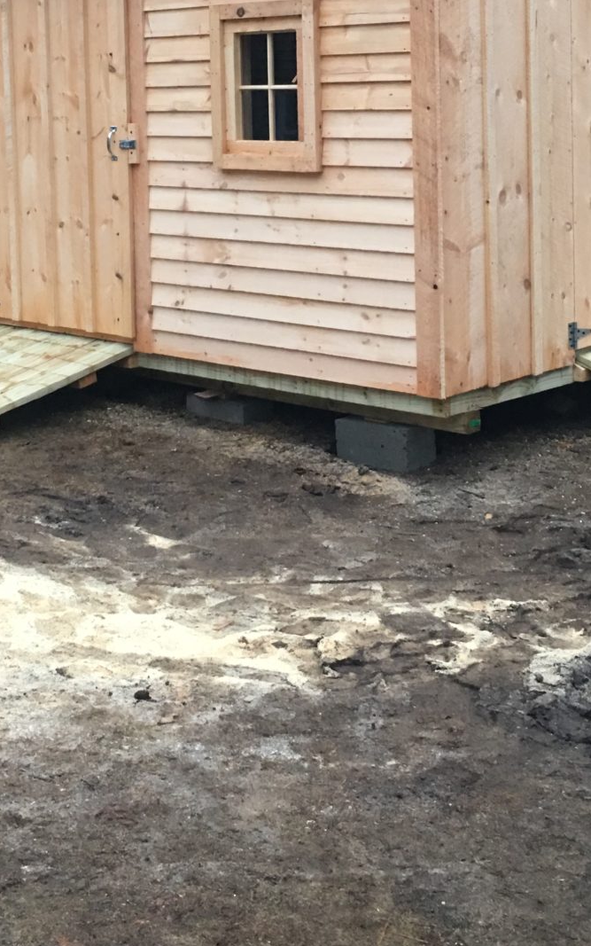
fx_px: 1520
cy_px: 197
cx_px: 282
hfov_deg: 22.0
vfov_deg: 33.6
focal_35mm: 59
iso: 80
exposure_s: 1/15
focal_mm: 4.15
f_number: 2.2
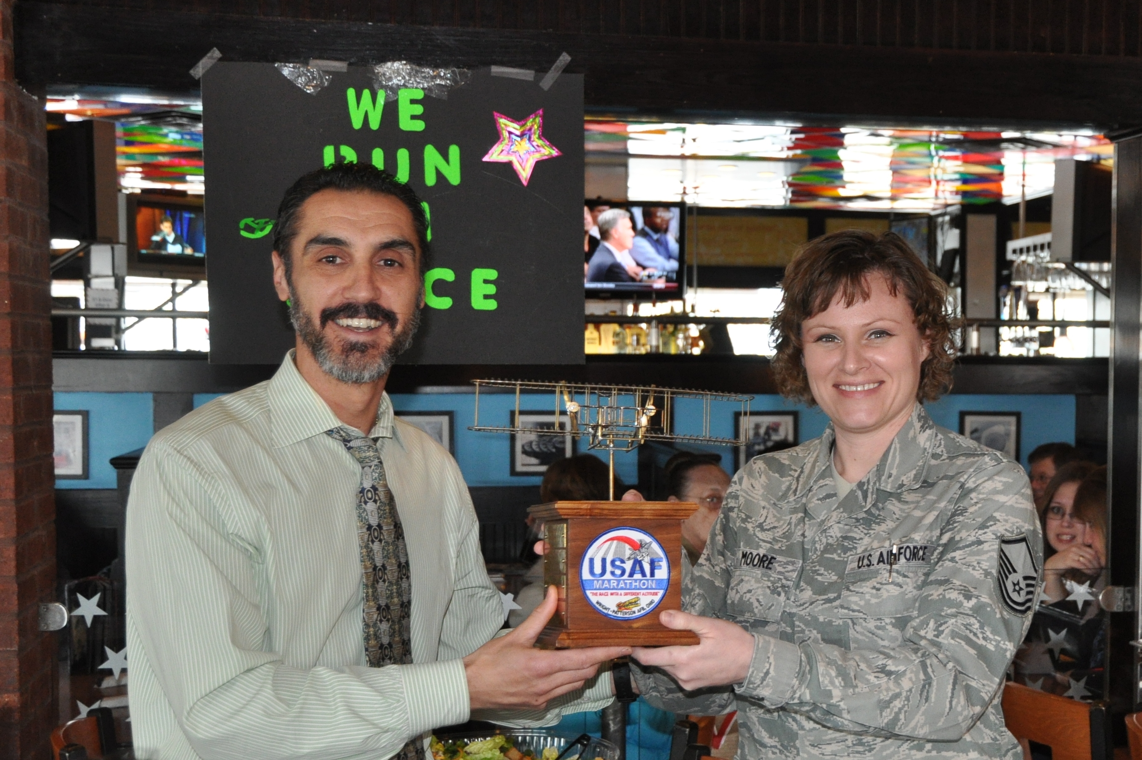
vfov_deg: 35.5
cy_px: 380
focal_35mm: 38
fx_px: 1189
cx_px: 571
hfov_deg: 51.3
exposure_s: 1/60
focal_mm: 25
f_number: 4
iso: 800
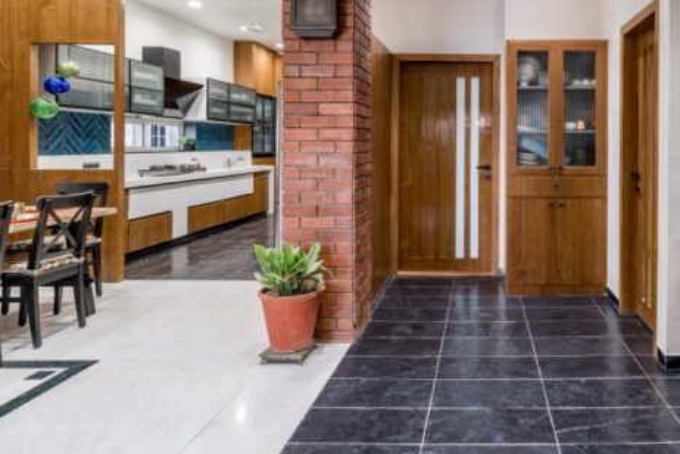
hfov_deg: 65.0
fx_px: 491
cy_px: 131
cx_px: 514
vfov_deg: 48.2
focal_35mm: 26
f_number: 9
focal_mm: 16
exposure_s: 1/2
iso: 160
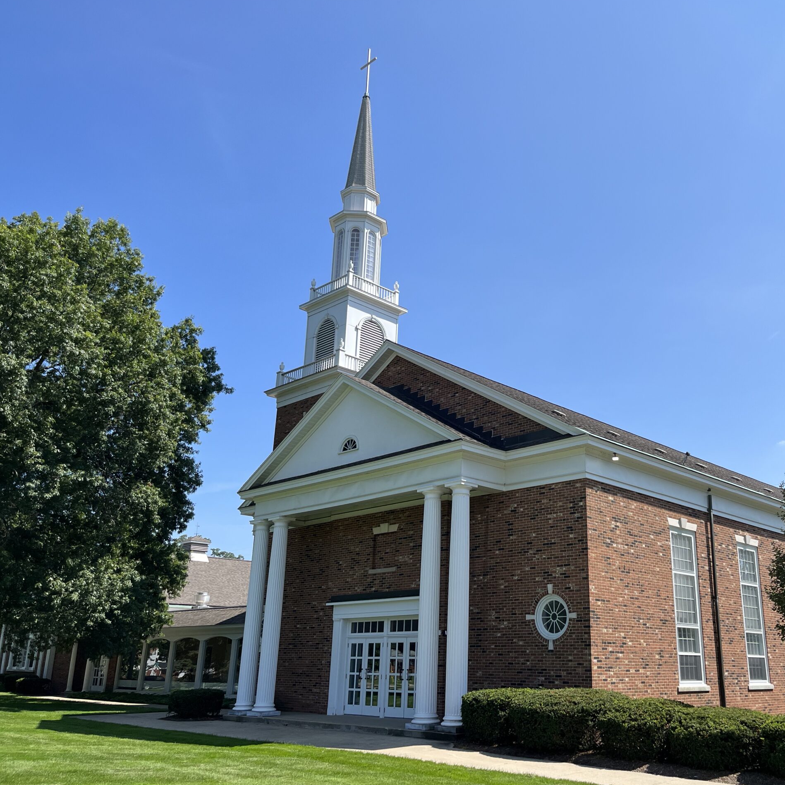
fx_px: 795
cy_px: 392
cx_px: 496
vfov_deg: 52.5
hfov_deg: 51.9
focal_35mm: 31
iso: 50
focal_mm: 5.1
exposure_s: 1/3521
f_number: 1.6
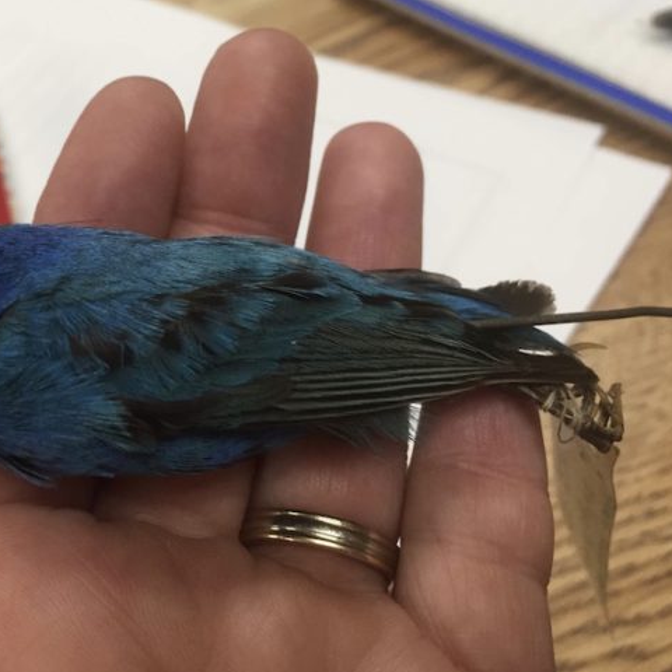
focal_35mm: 41
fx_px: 900
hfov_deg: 40.4
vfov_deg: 40.8
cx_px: 217
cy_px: 290
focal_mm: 4.15
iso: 50
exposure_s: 1/30
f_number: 2.2
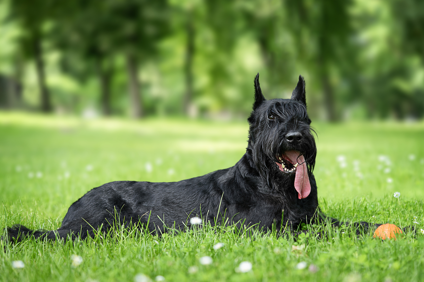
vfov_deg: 15.2
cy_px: 141
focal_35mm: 90
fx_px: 1060
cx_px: 212
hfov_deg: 22.6
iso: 200
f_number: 3.5
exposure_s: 1/160
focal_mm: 90
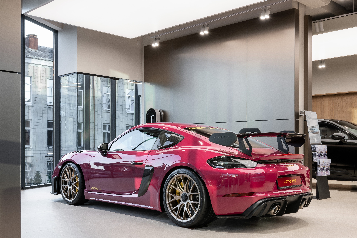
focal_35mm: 39
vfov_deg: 34.2
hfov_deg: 49.6
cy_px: 119
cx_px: 178
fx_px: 387
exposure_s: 1/6
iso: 100
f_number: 9
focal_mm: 26
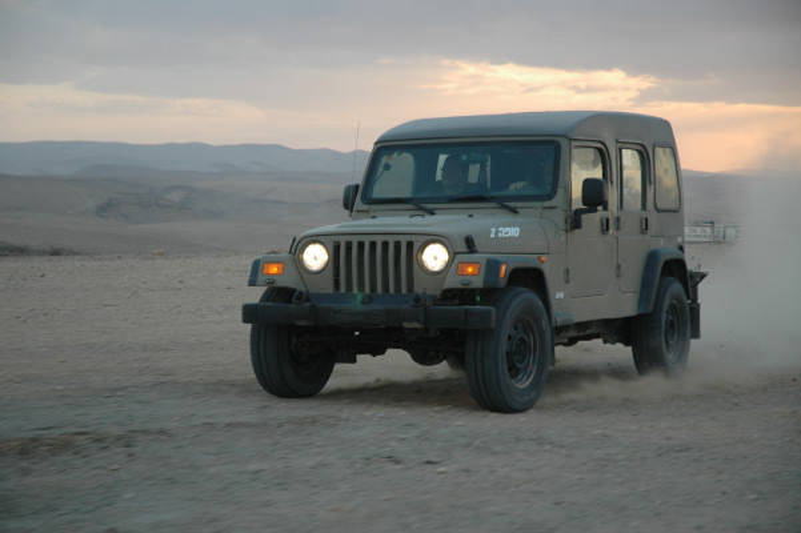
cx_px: 400
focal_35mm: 105
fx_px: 2335
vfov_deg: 13.0
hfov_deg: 19.5
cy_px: 266
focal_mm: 70
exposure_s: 1/200
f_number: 4.5
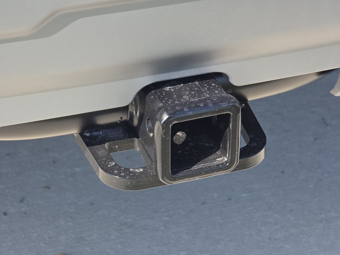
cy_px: 128
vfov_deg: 12.9
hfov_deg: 17.1
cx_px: 170
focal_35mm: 115
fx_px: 1130
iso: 64
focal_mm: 18.6
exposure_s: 1/313
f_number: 3.4
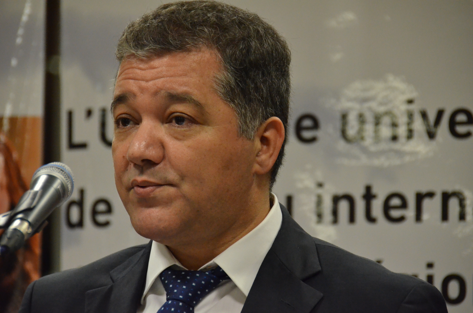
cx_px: 236
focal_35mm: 300
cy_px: 156
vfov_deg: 4.6
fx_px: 3934
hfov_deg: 6.9
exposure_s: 1/80
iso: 3200
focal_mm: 200
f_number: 5.6
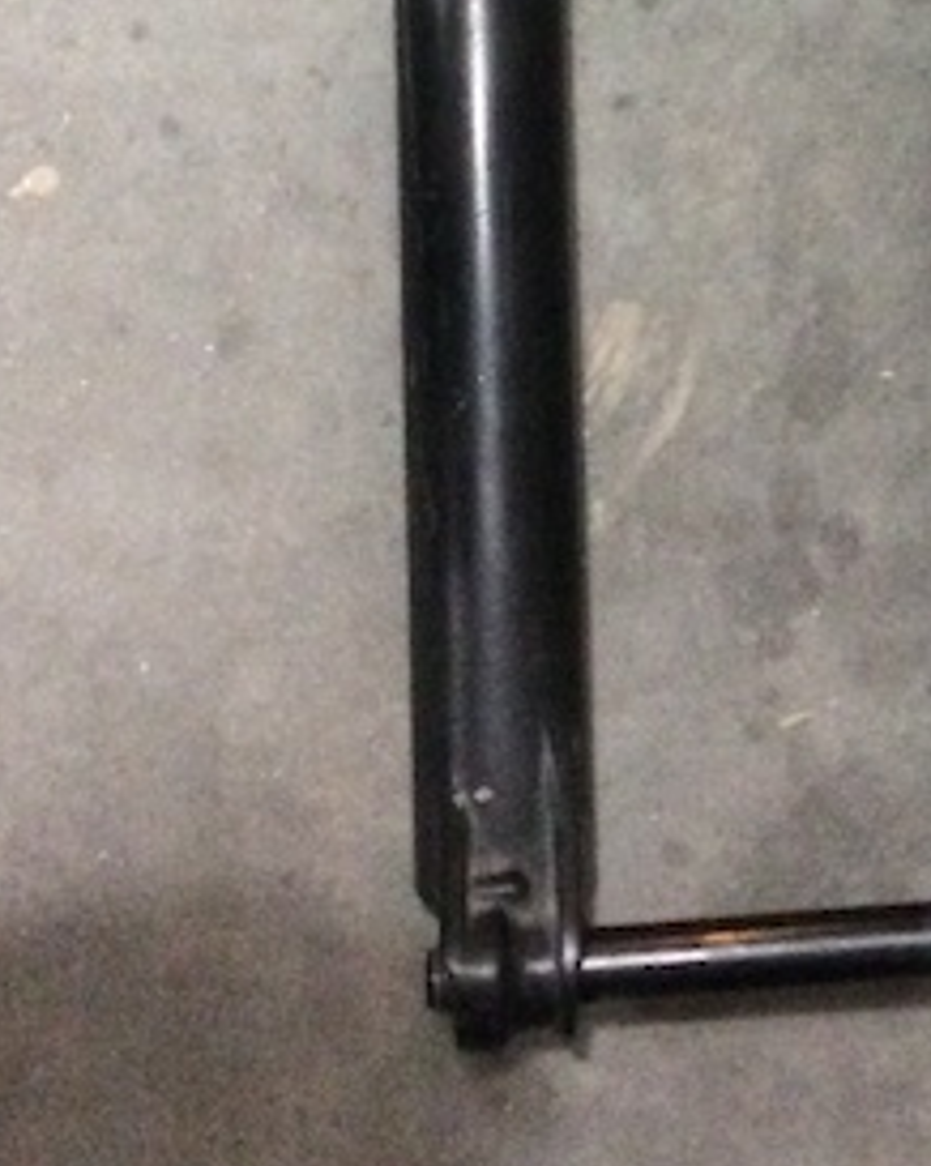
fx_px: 2862
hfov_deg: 18.2
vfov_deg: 21.2
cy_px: -278
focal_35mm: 83
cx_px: 850
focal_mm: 4.15
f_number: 2.2
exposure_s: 1/15
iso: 640
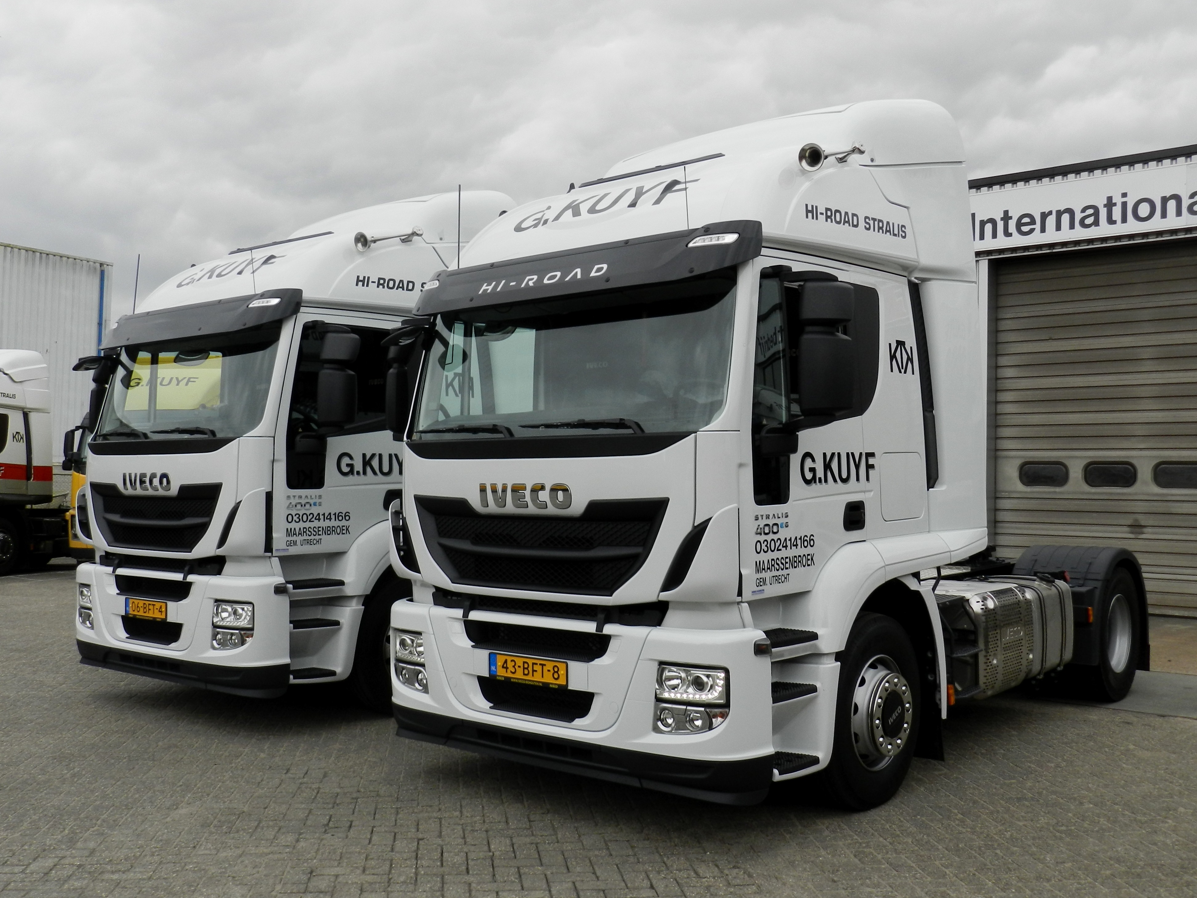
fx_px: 1141
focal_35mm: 33
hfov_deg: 55.4
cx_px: 592
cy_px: 439
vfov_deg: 42.9
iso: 160
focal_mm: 5.6
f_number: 3.7
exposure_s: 1/640
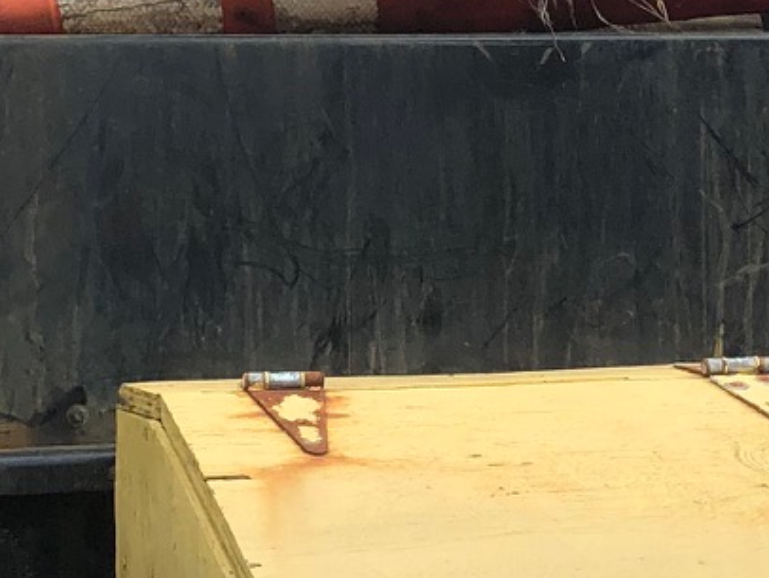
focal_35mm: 139
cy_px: 197
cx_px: 527
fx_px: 3090
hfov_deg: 14.2
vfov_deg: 10.7
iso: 20
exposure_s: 1/934
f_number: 1.8
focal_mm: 4
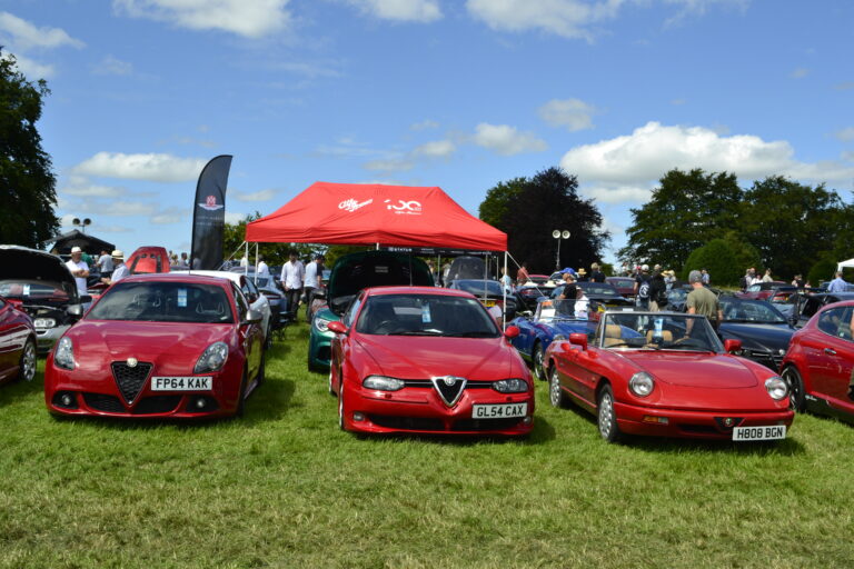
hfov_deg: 46.4
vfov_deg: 31.9
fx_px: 996
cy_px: 284
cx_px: 427
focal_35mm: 42
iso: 400
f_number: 10
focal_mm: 28
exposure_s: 1/400
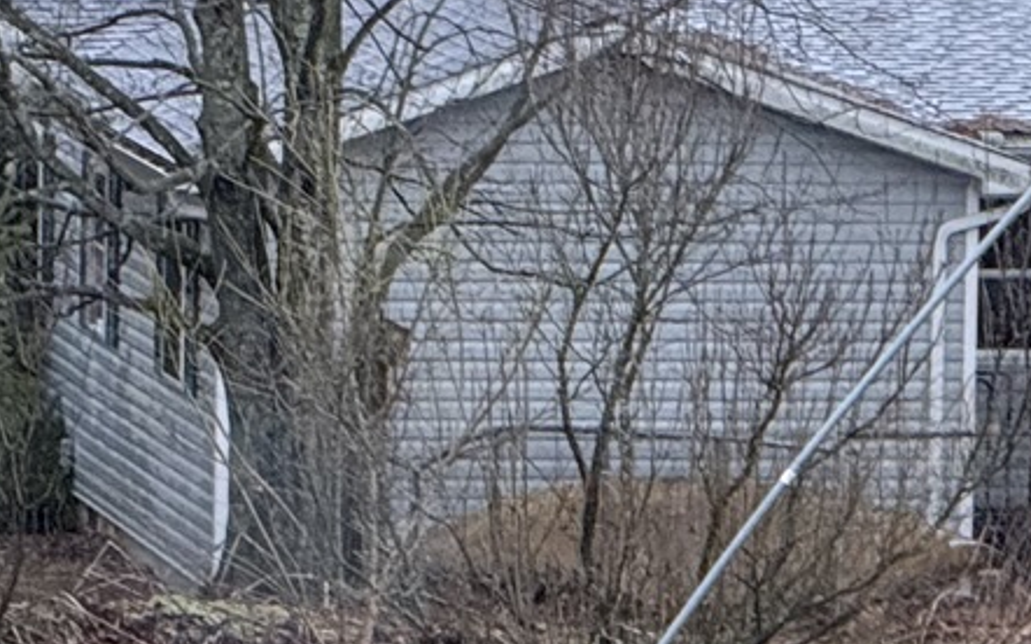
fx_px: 16180
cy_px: -91
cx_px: 483
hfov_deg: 3.6
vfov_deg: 2.3
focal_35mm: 576
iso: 320
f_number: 2.8
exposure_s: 1/99
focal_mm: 15.66
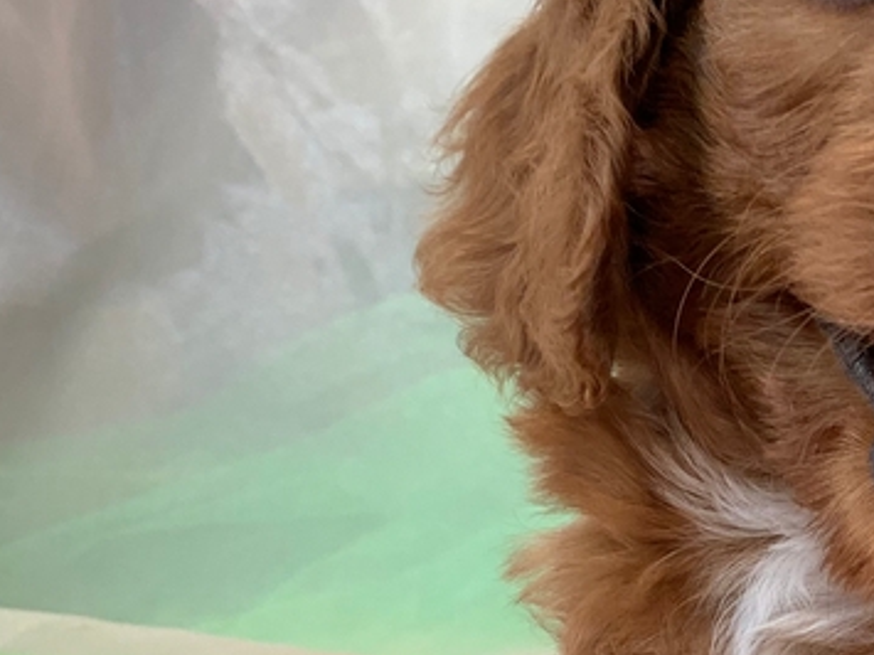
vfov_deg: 16.3
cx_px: 1032
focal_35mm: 88
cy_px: 707
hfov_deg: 20.9
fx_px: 2221
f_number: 1.8
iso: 50
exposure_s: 1/120
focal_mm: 4.25
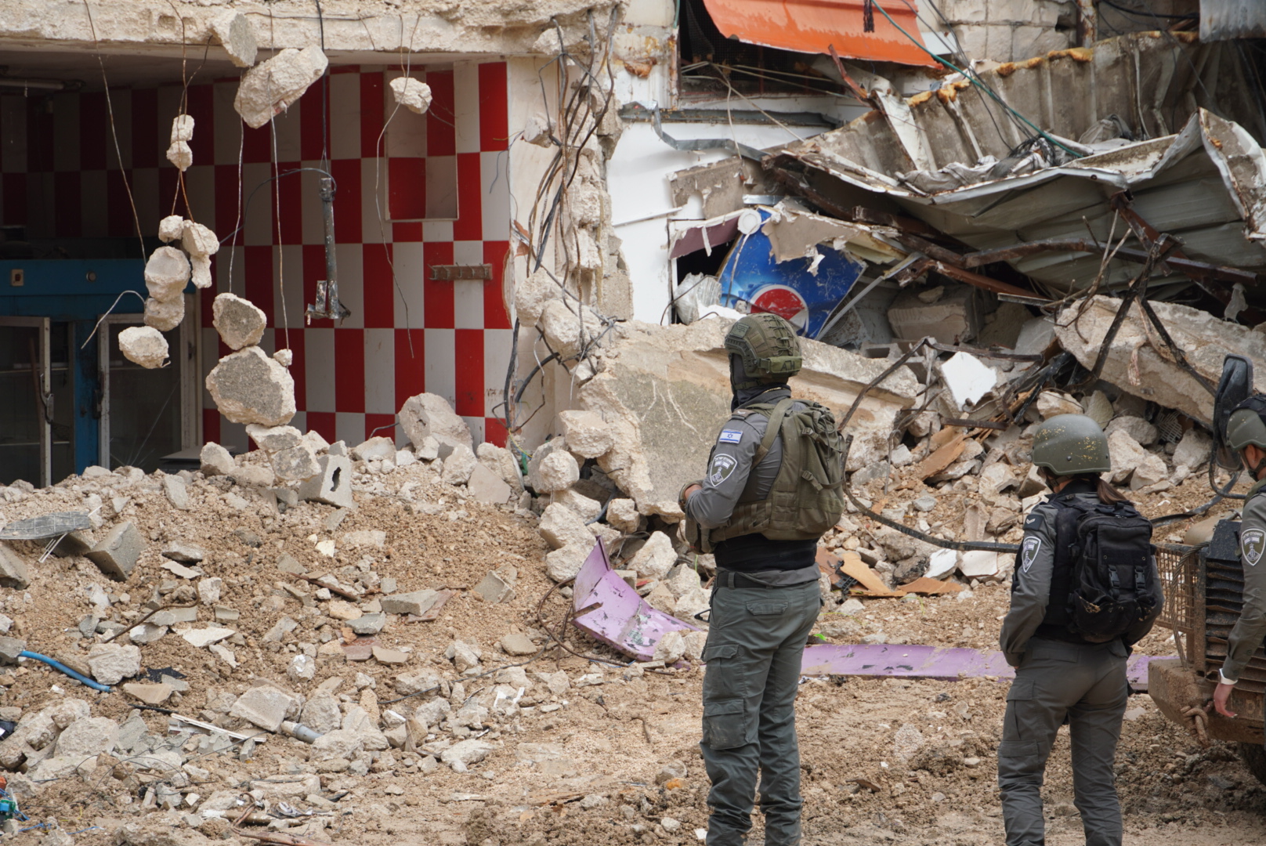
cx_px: 633
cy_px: 423
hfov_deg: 17.5
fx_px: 4117
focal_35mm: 117
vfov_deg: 11.7
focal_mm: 78
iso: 100
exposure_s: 1/200
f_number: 5.6
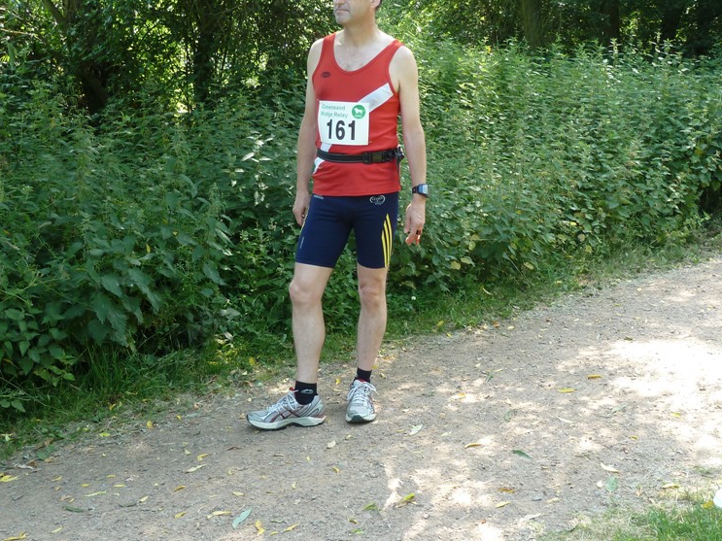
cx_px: 393
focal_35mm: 51
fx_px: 1064
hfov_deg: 37.5
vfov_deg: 28.5
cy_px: 240
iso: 80
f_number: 3.6
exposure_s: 1/50
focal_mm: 6.1
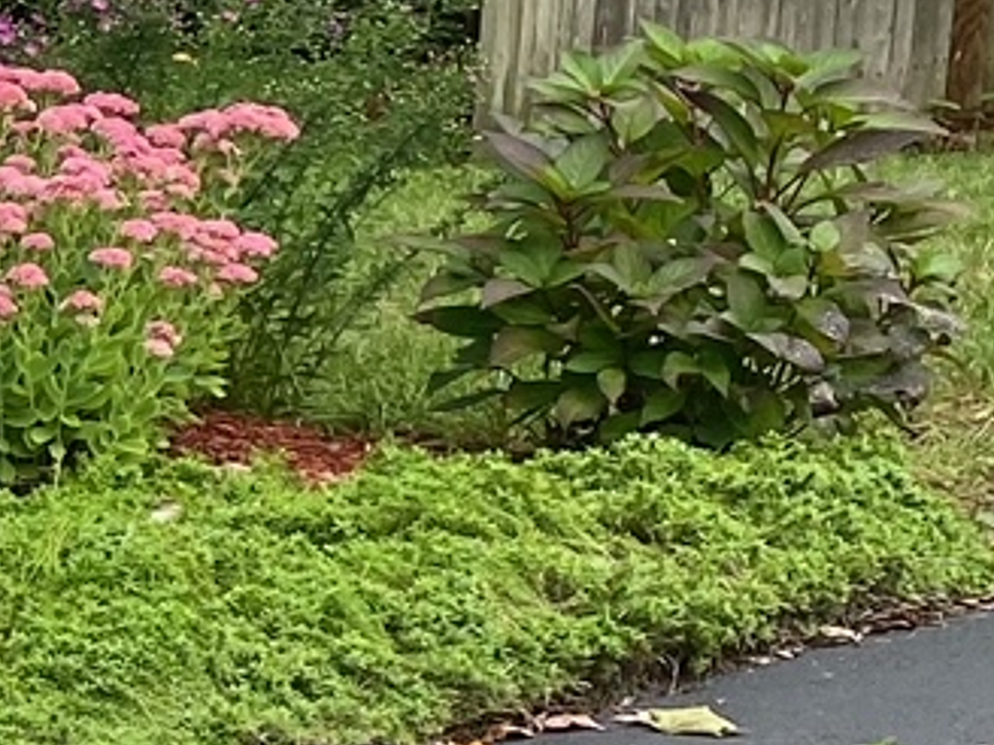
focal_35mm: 160
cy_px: 385
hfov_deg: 10.0
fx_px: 4594
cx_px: -1767
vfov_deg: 9.3
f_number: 1.8
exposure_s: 1/192
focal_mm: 4.25
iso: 32
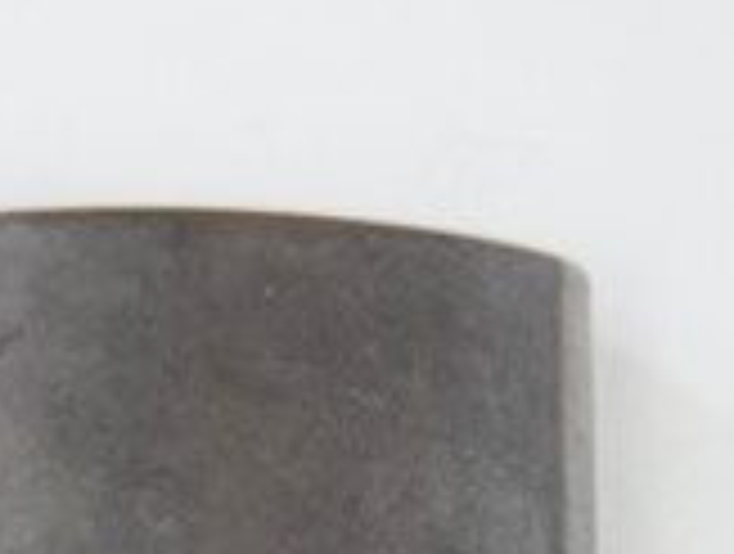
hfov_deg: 6.3
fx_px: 6607
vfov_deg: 4.8
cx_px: -95
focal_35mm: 311
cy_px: 552
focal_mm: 55
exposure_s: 1/60
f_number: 5.6
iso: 2000
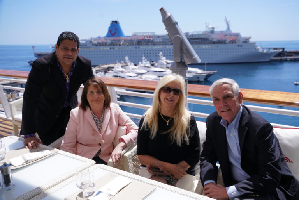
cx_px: 150
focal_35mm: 32
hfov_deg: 58.7
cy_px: 100
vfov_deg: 41.1
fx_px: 266
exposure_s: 1/1000
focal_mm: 32
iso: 100
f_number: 4.5
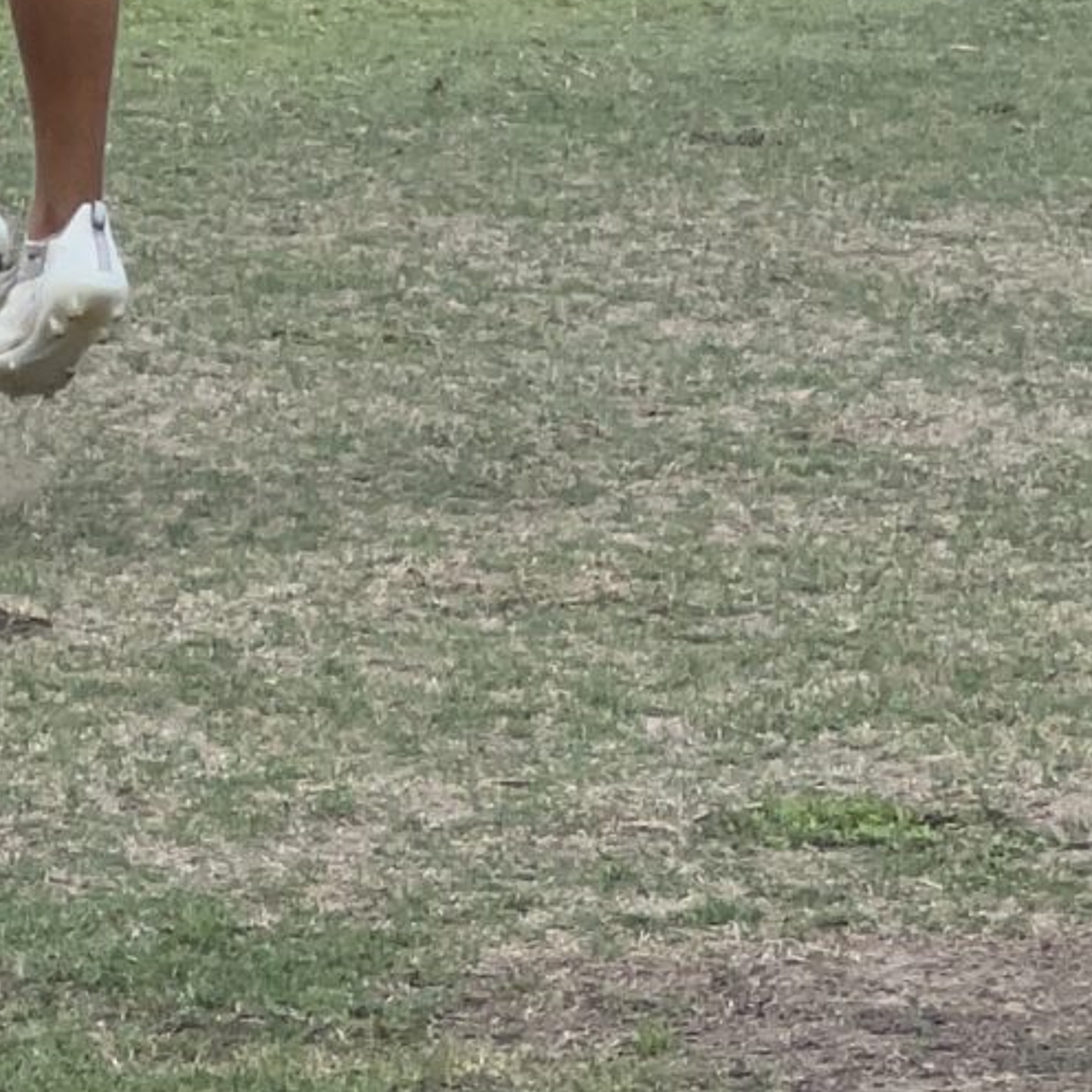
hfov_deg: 5.0
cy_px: -31
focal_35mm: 351
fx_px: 12527
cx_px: 845
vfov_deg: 5.0
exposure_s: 1/413
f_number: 2.8
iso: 32
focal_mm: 9
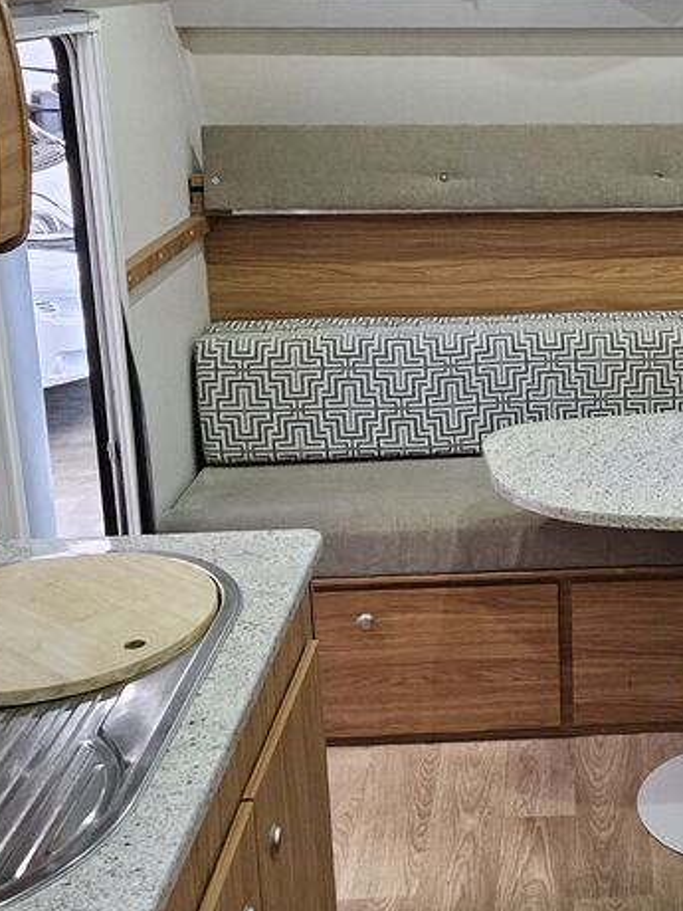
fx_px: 1447
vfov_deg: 34.7
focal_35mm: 55
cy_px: 320
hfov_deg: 25.3
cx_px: 679
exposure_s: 1/142
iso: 1600
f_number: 1.8
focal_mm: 5.4
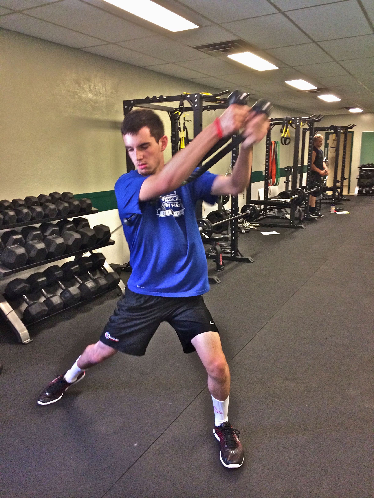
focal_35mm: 30
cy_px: 249
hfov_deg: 46.8
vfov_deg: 60.0
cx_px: 187
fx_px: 432
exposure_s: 1/30
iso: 320
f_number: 2.2
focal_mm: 4.12
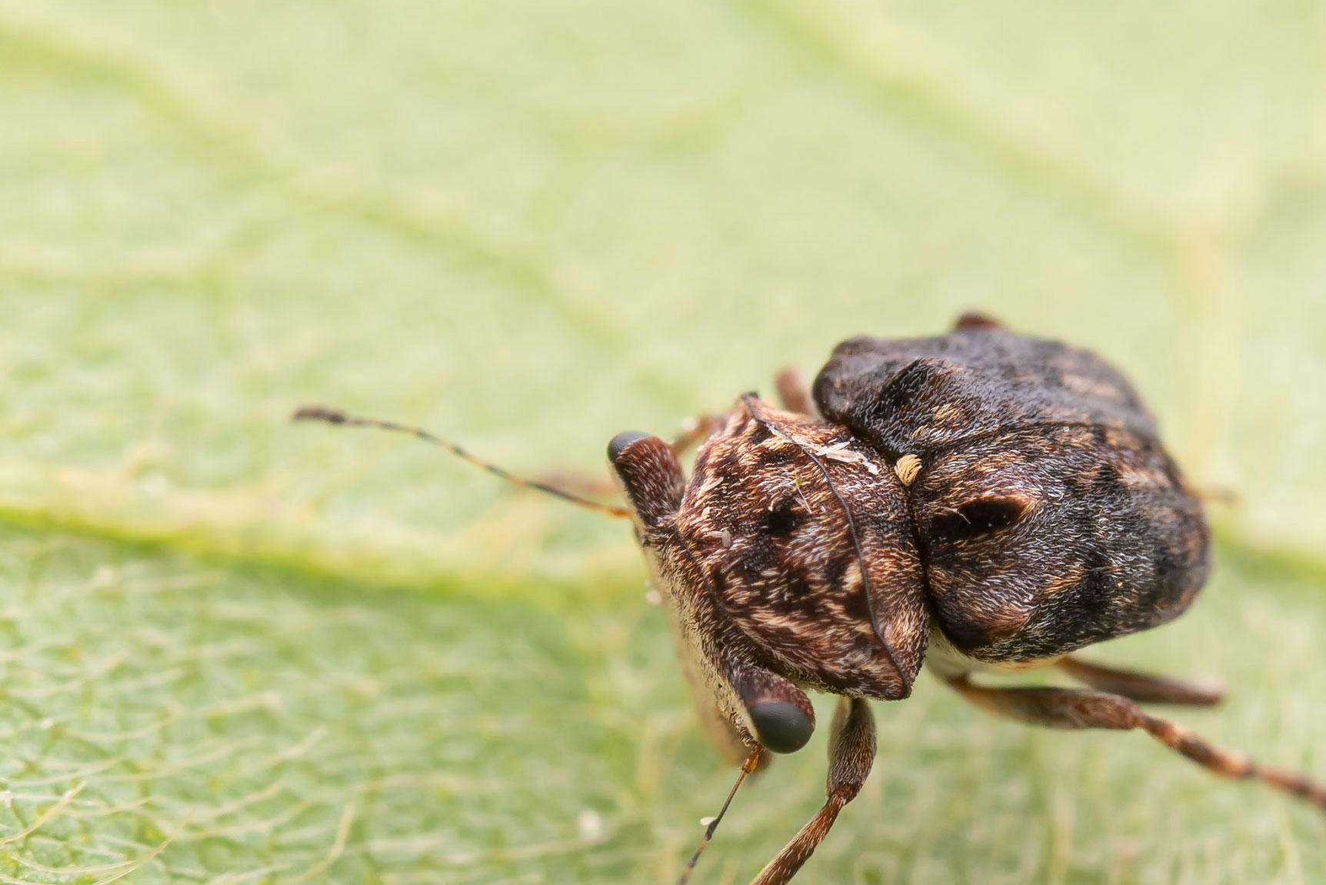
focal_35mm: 145
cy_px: 638
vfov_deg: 9.5
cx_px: 857
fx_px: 5341
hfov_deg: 14.1
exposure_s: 1/200
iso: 200
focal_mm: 100
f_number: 11
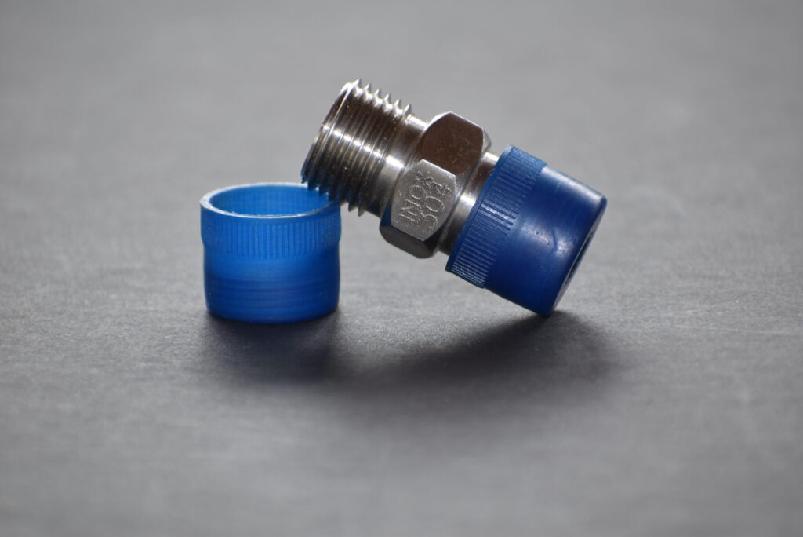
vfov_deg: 3.1
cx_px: 402
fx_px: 10043
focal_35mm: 450
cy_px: 268
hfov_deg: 4.6
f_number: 6.3
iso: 100
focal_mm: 300
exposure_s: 1/4
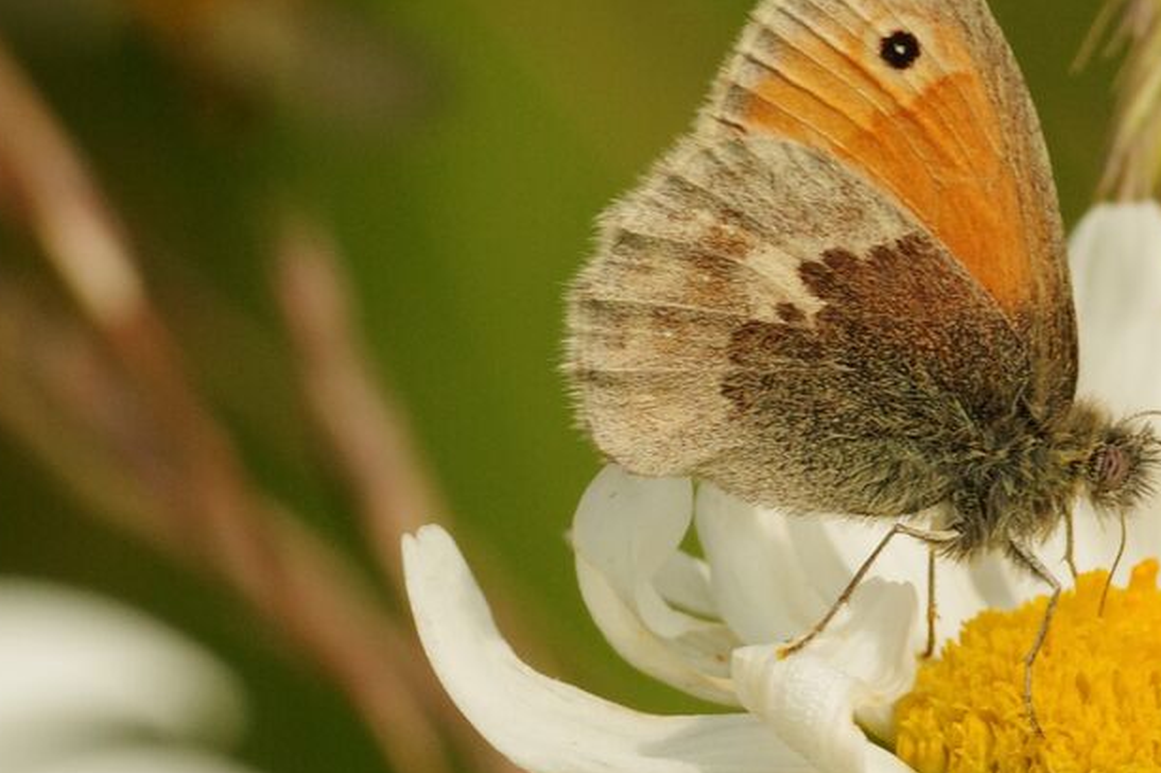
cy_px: 321
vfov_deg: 1.2
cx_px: 959
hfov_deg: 1.7
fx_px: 38107
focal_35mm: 1182
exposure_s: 1/1250
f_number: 9
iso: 800
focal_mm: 450
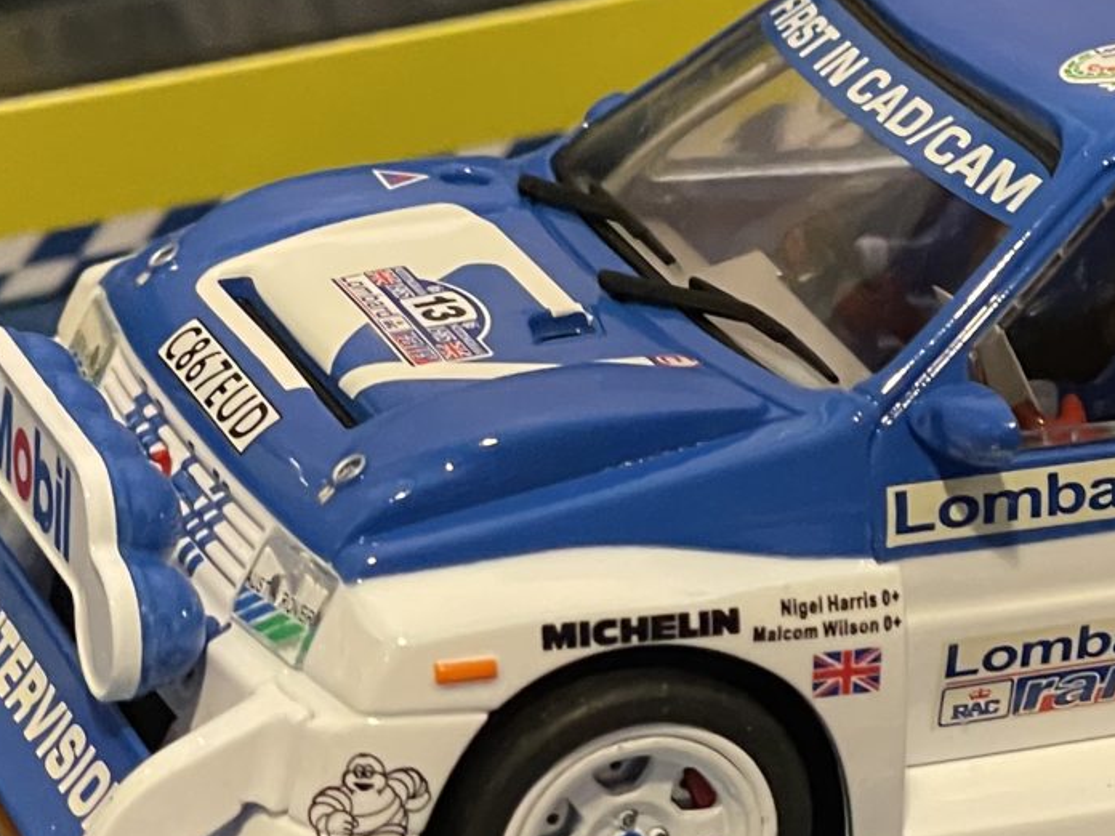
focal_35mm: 153
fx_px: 4928
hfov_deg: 12.8
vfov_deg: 9.7
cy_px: 573
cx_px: 992
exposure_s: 1/60
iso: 400
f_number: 2
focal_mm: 6
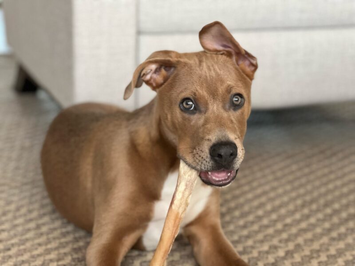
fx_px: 790
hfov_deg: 25.3
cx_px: 178
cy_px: 133
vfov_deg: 19.1
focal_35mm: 77
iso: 400
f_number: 2.8
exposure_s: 1/40
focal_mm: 9
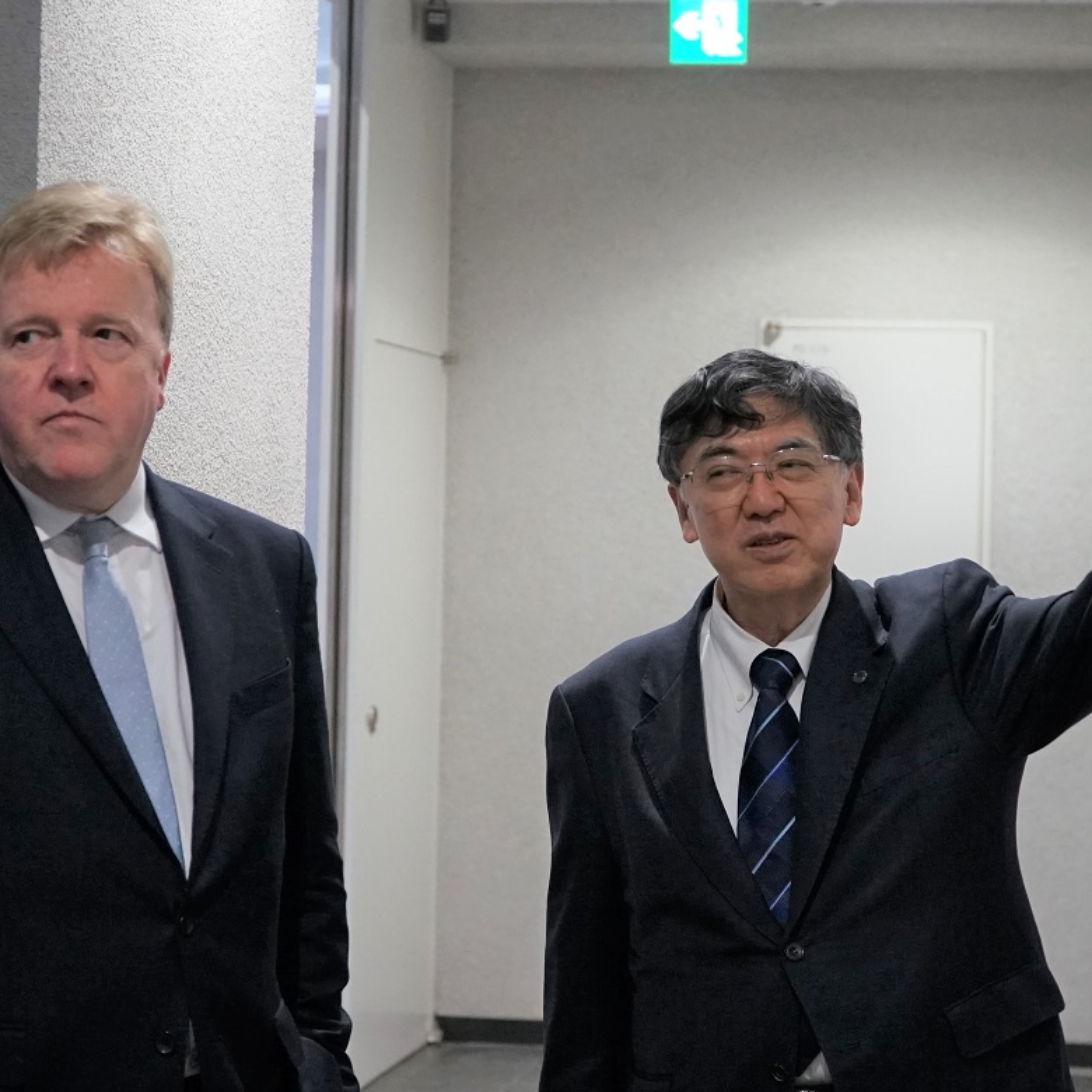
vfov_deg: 20.4
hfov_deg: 20.4
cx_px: 559
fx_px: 3034
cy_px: 547
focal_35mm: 85
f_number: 4
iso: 2000
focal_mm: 44
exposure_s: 1/160
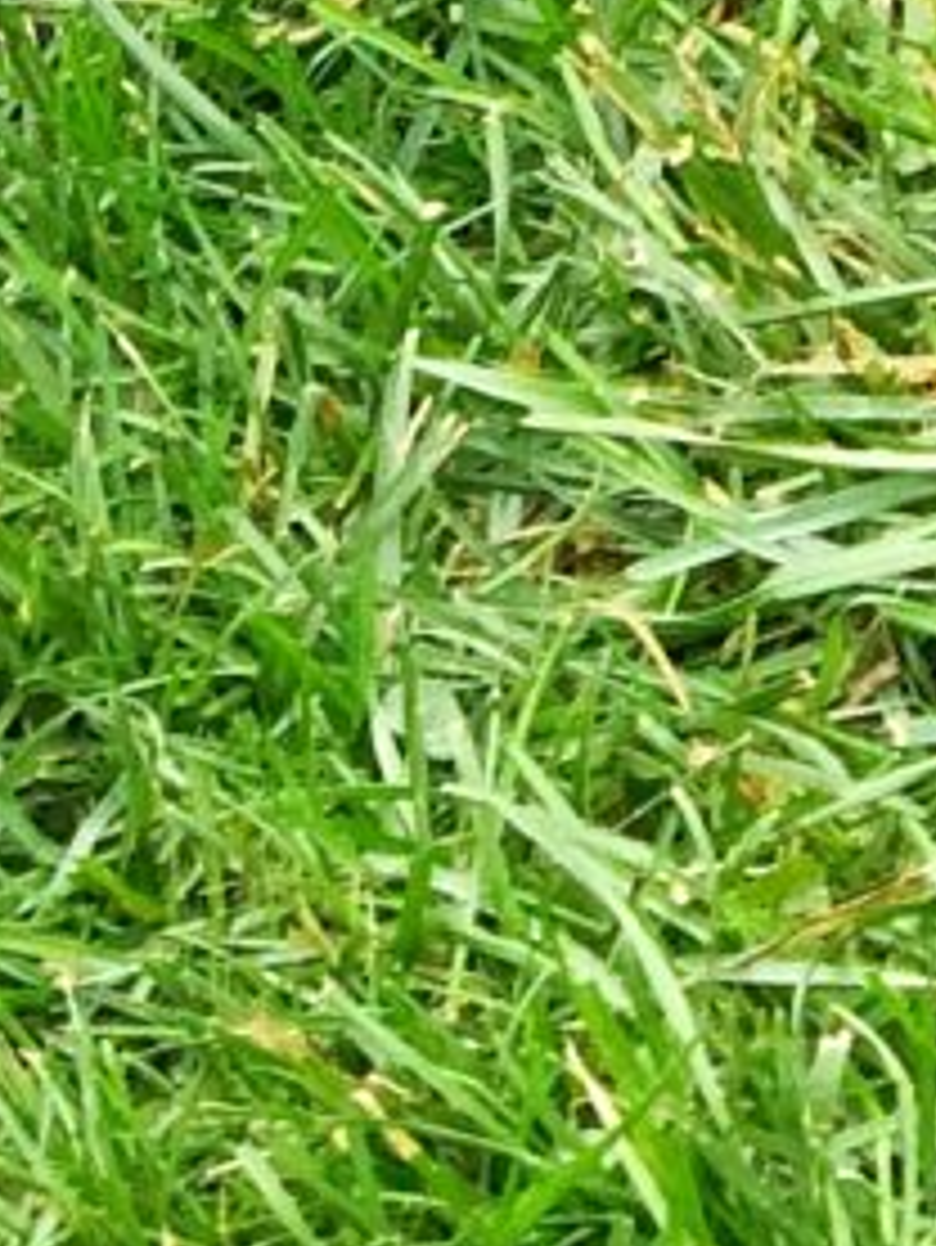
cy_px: -1327
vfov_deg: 6.1
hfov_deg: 4.7
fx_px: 11384
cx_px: 468
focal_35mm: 316
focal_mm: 6.6
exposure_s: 1/30
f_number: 2.8
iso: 20
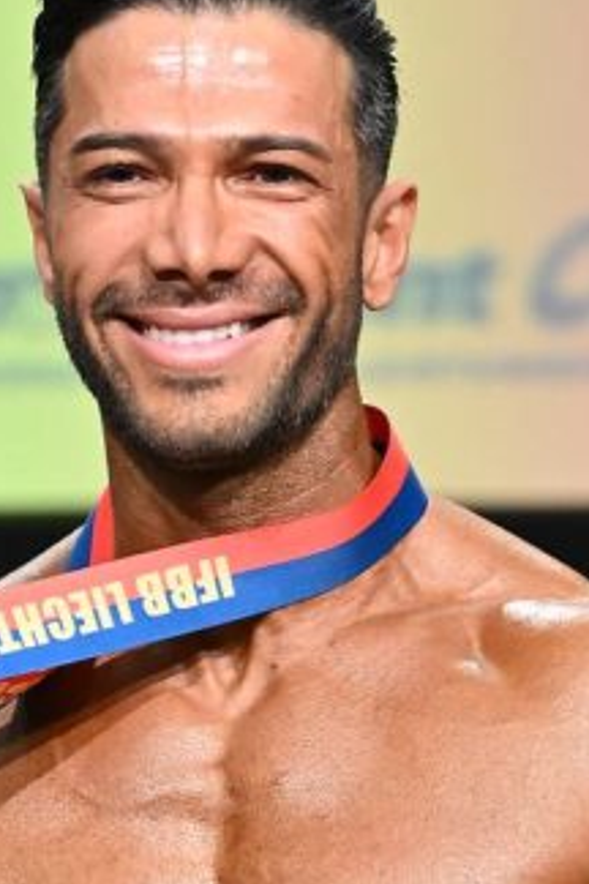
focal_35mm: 947
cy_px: 1149
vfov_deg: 2.2
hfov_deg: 1.5
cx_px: 260
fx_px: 23239
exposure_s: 1/500
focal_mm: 200
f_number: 3.2
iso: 1250
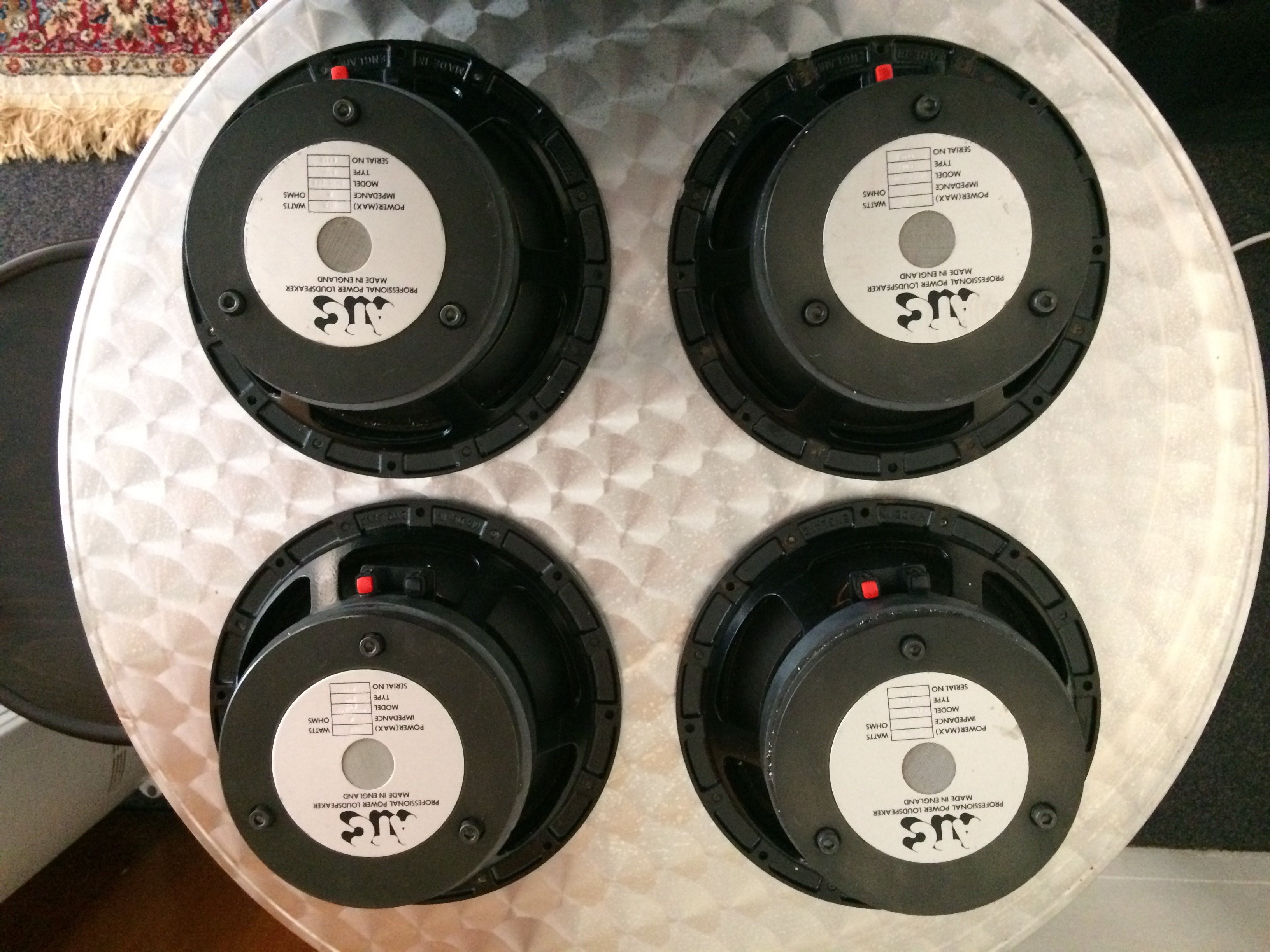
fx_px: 1064
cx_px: 635
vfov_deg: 48.2
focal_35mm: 29
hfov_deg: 61.7
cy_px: 476
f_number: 2.2
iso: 400
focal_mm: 4.15
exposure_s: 1/15
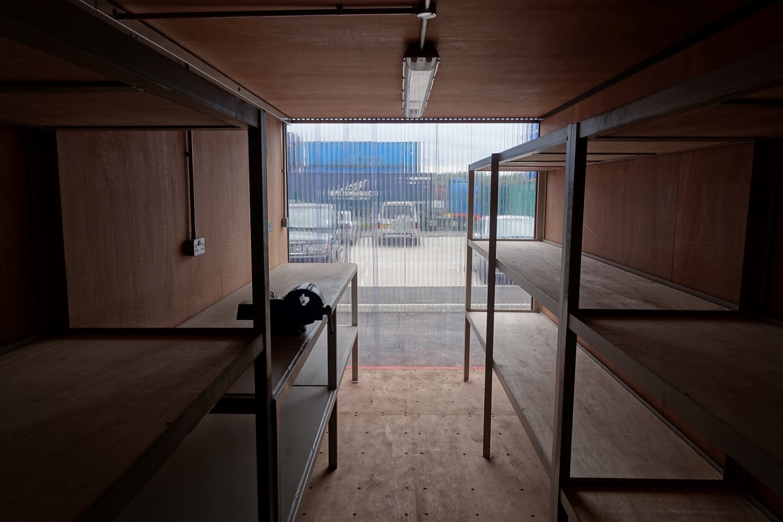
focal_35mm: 24
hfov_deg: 73.7
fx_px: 522
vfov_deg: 53.1
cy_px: 261
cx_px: 392
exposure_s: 1/160
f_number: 4
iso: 125
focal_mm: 8.8
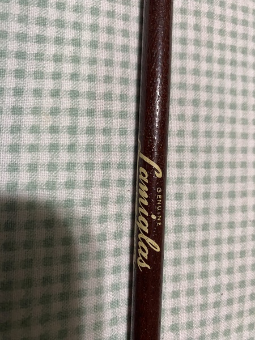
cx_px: 128
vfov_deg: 69.4
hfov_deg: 54.9
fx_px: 246
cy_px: 170
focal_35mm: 25
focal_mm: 4.25
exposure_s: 1/60
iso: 200
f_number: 1.8
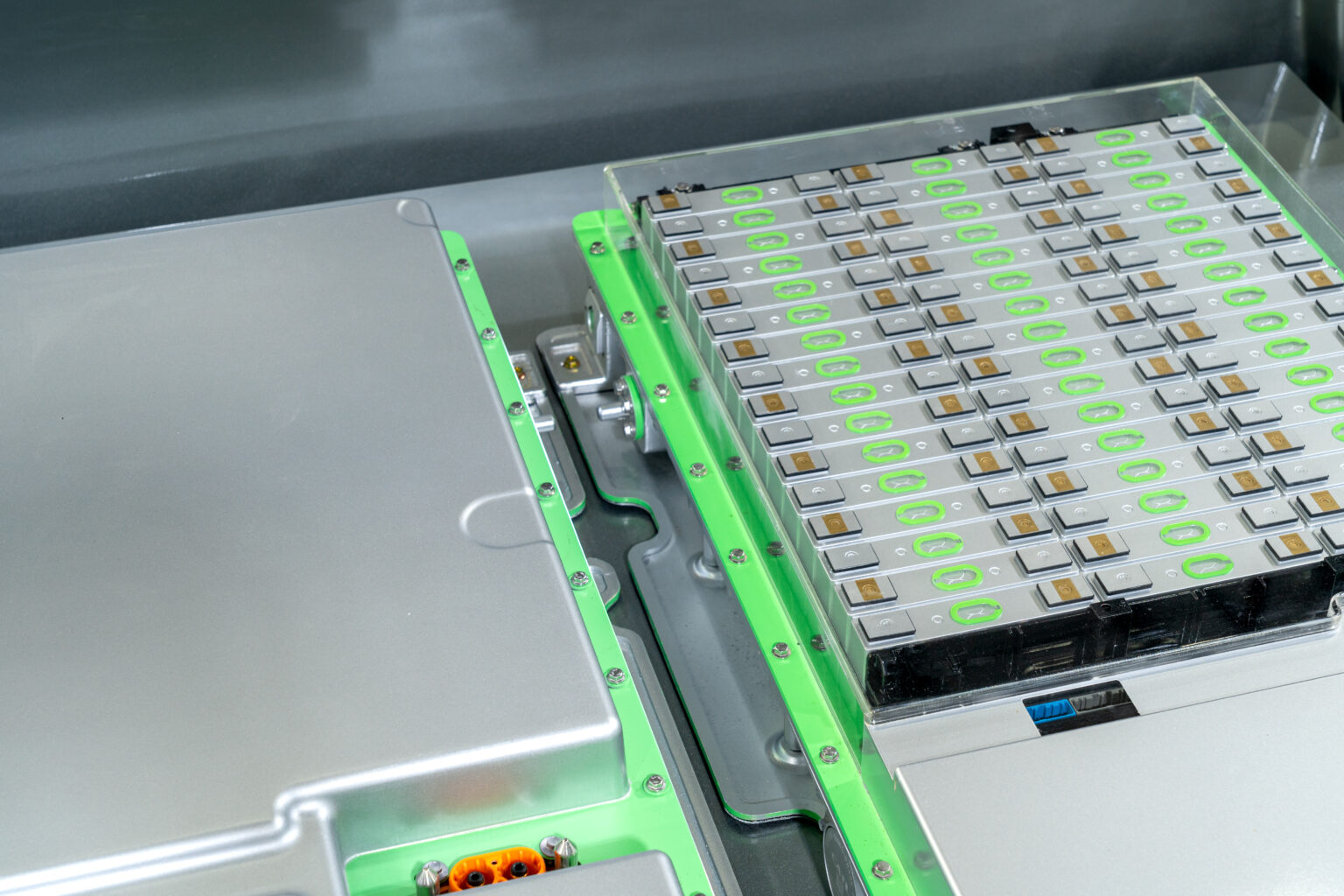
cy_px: 448
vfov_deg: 22.3
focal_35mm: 61
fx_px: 2277
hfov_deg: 32.9
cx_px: 672
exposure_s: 1/80
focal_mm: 61
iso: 500
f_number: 9
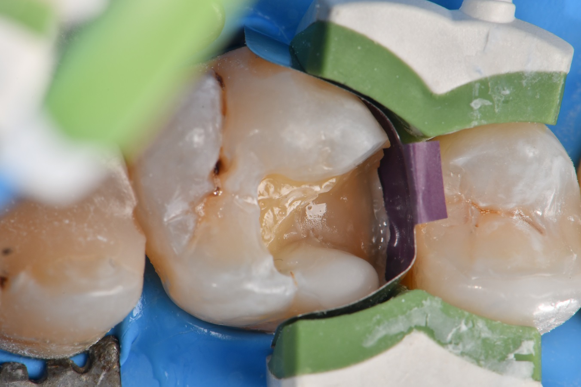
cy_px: 194
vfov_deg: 8.7
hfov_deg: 13.1
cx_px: 290
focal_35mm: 157
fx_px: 2532
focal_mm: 105
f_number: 32
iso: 200
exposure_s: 1/160
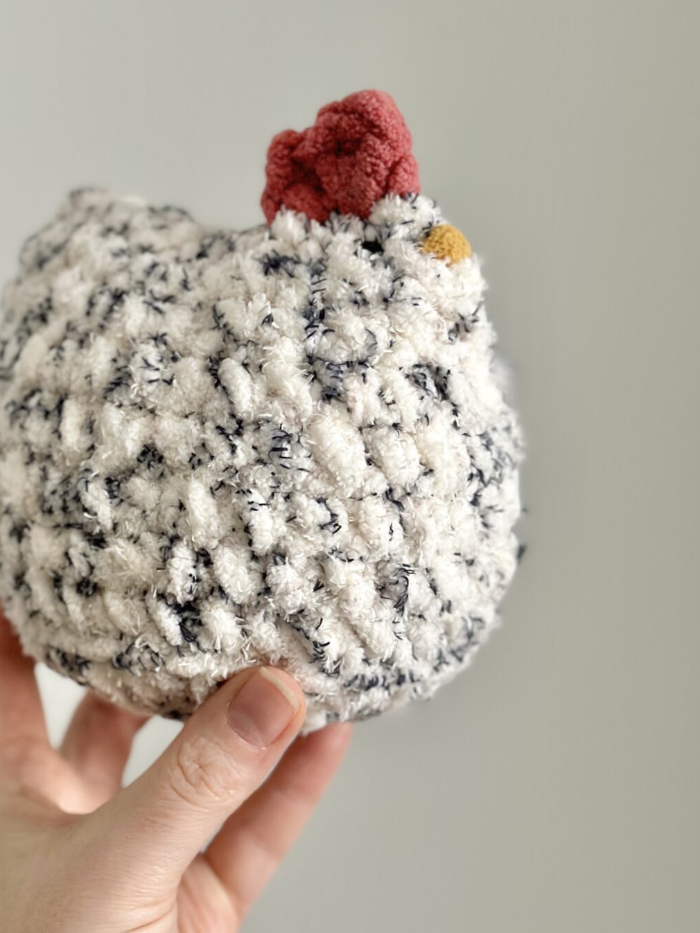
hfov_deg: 20.1
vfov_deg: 26.7
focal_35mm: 73
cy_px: 470
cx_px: 203
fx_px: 1969
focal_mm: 6.86
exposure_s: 1/60
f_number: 1.78
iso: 250
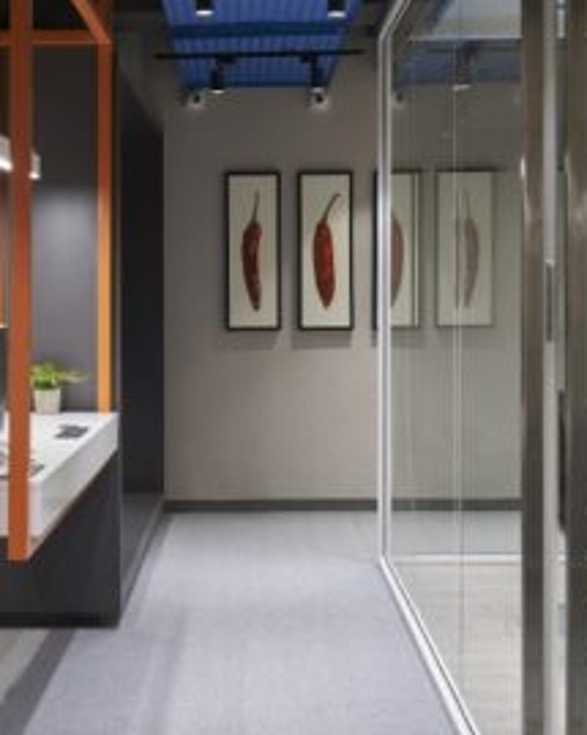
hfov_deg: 24.9
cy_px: 311
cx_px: 236
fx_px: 1325
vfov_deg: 30.9
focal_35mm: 61
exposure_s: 1/5
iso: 125
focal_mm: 35
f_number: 6.3
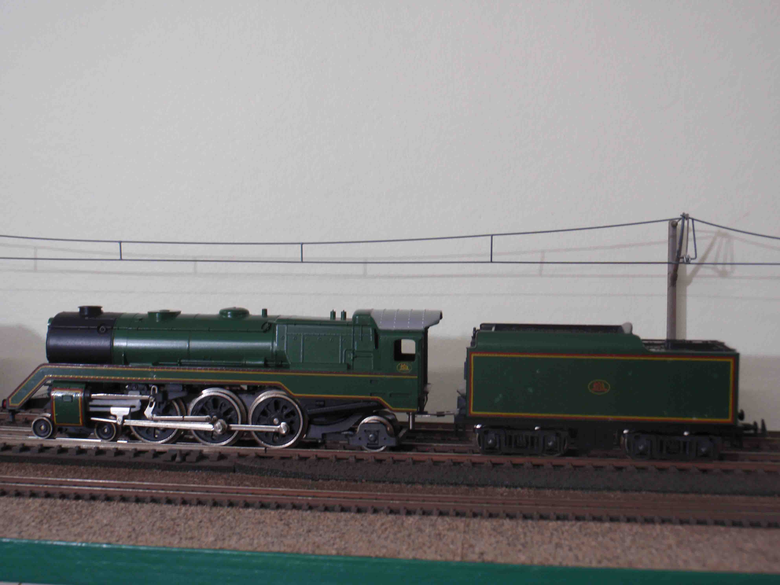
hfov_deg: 46.8
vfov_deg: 36.0
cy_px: 292
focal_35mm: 40
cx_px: 390
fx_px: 901
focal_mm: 7.25
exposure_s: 1/8
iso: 64
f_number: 3.9
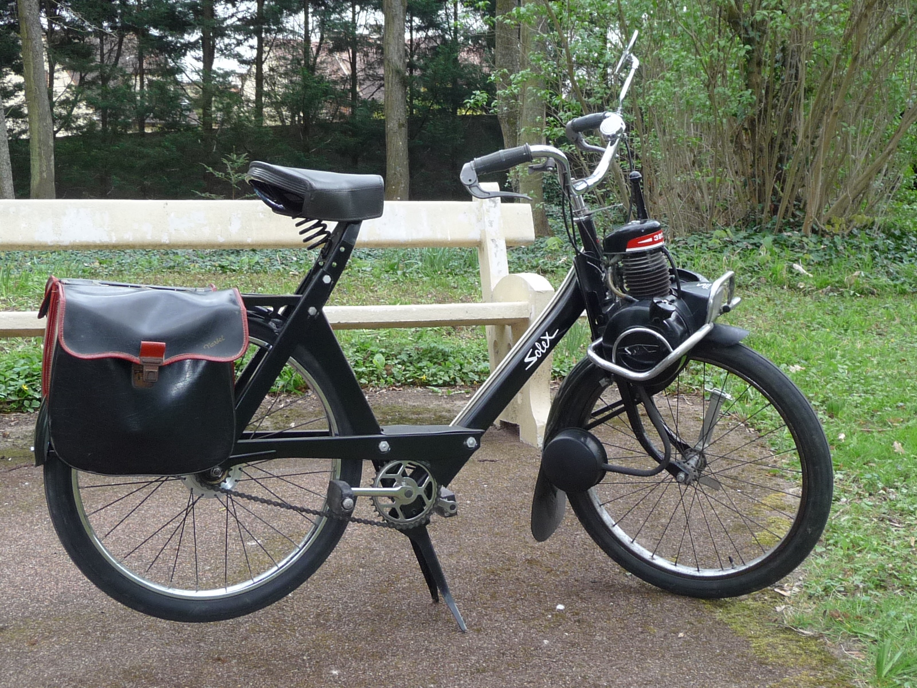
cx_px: 458
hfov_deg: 38.2
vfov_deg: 29.1
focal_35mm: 50
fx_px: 1325
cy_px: 344
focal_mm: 5
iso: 100
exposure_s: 1/30
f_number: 3.4
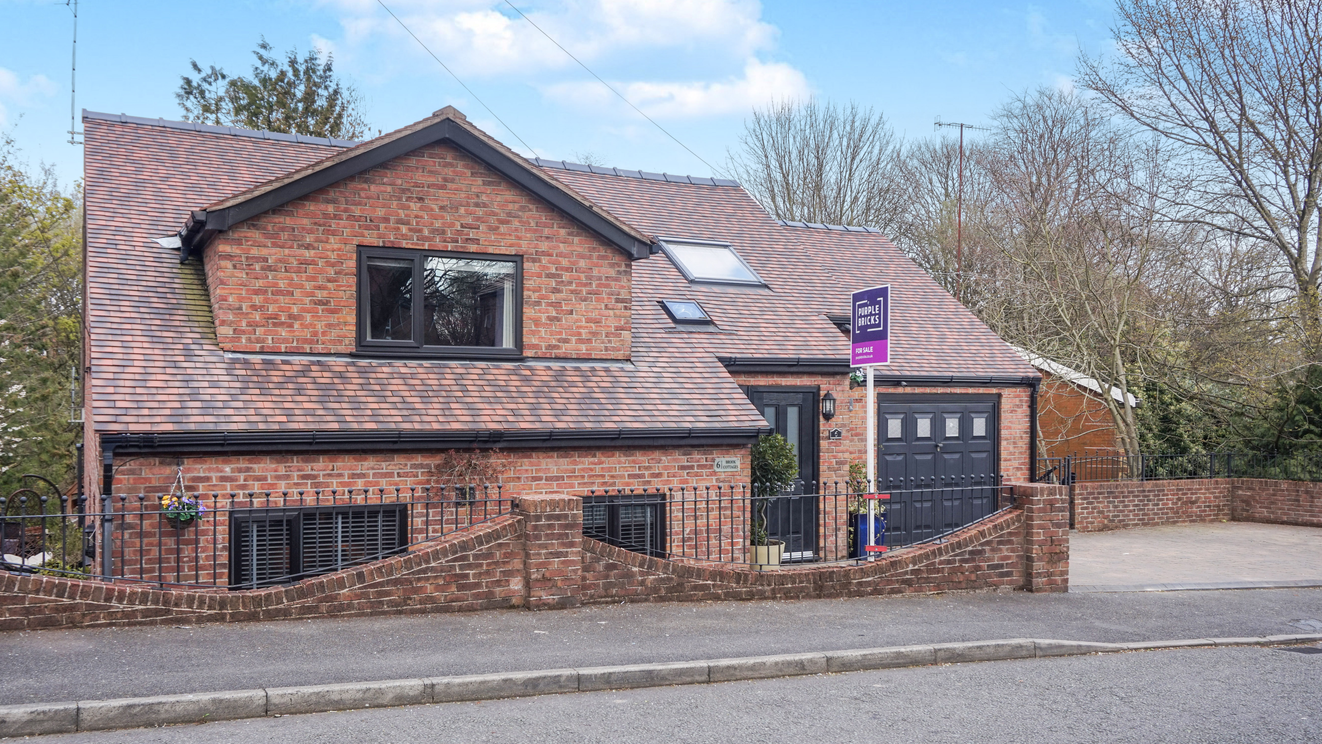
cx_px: 655
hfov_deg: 61.0
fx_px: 1122
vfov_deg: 36.6
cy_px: 414
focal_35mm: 32
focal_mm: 20
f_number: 7.1
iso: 100
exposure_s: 1/100
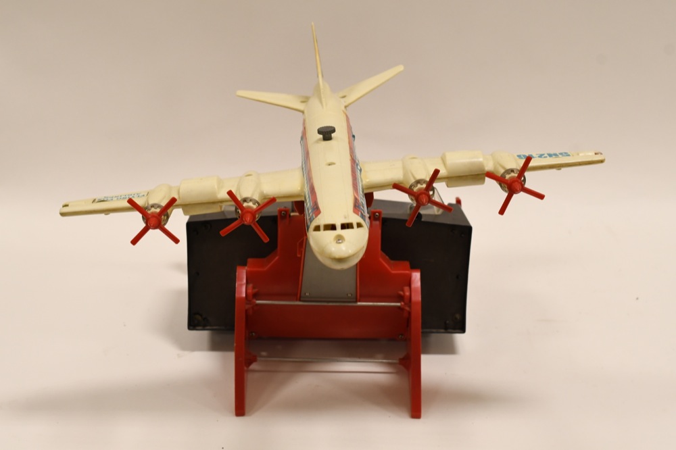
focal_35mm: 60
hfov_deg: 33.4
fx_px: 1126
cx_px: 338
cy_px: 225
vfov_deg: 22.6
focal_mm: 40
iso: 1000
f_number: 9
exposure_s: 1/320
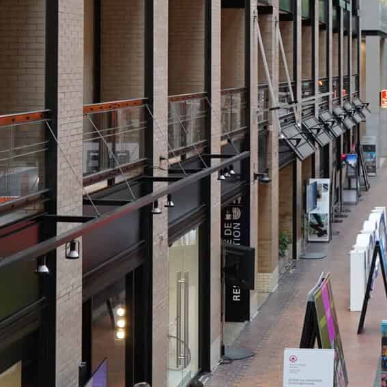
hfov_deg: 20.1
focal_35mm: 84
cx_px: 371
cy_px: 29
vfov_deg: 20.2
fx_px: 1062
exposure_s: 1/160
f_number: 4
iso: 1250
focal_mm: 28
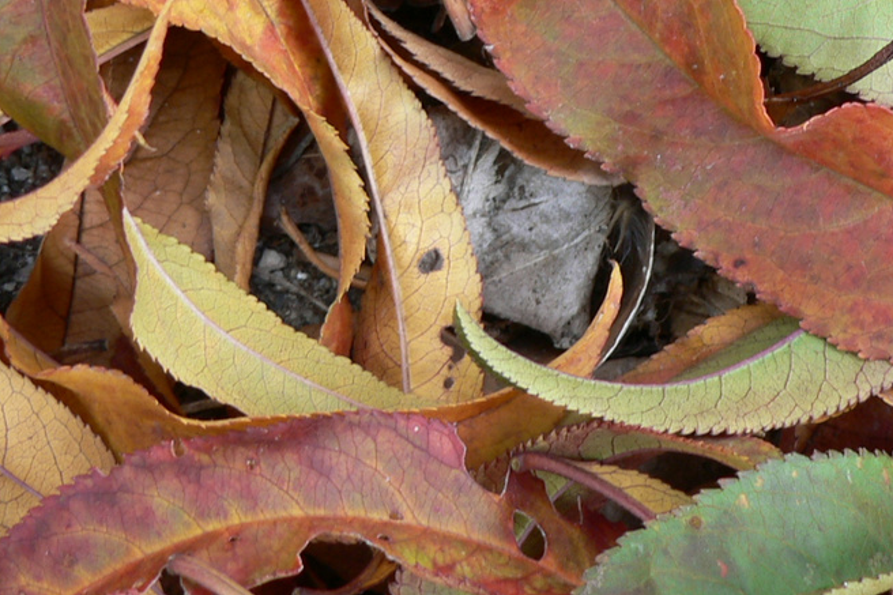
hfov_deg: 13.4
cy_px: -38
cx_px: 579
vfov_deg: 8.9
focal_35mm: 153
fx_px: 3794
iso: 80
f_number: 3.2
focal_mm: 11.2
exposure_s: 1/50
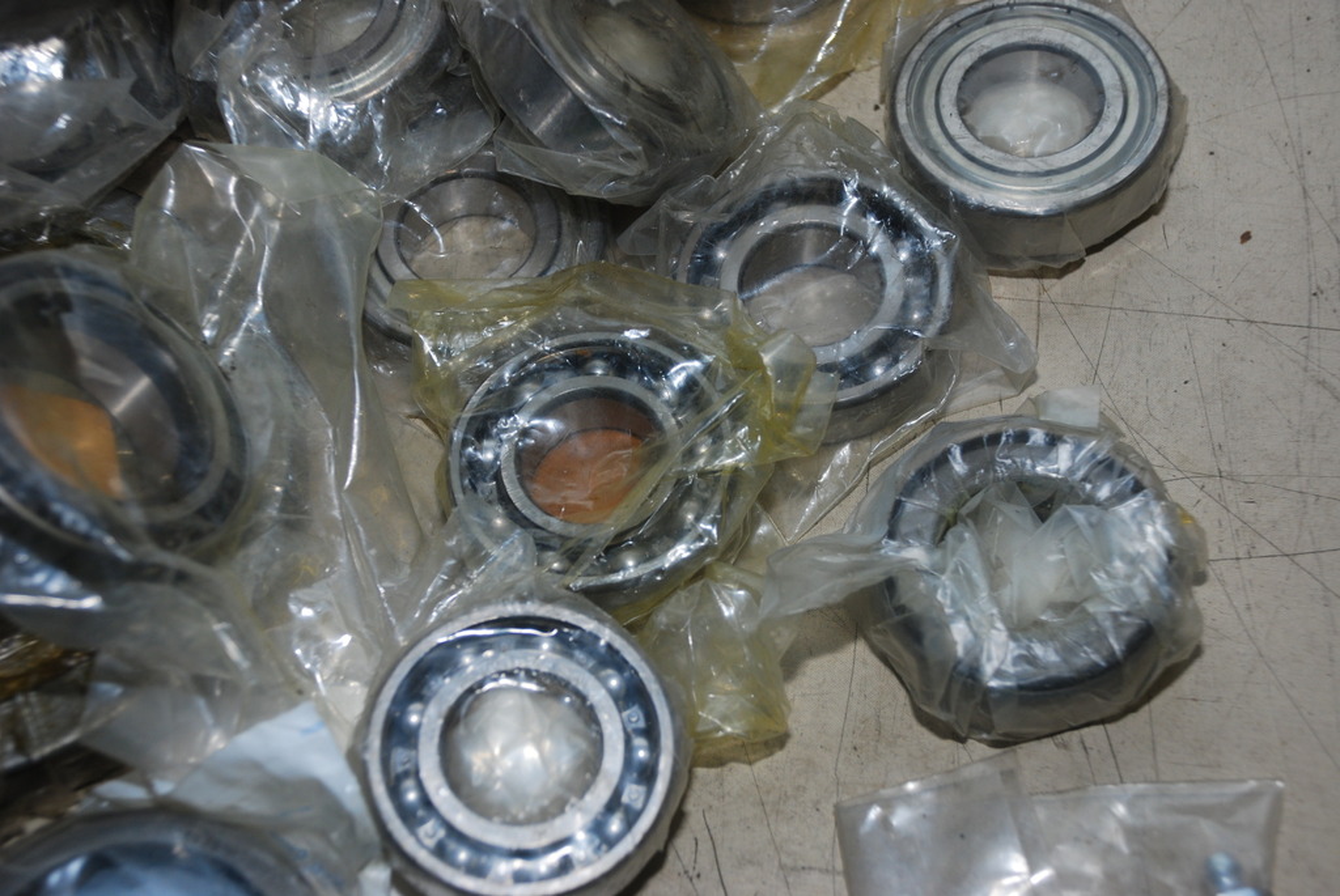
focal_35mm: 75
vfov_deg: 18.2
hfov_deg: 27.0
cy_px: 448
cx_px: 670
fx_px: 2794
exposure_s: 1/60
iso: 200
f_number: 5
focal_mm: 50
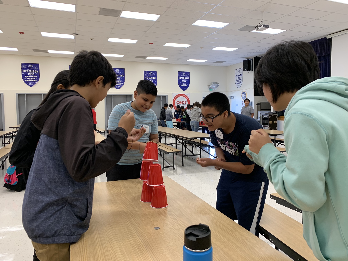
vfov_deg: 53.1
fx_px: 261
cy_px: 130
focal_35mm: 26
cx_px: 174
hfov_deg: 67.3
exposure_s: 1/75
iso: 100
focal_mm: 4.25
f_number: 1.8
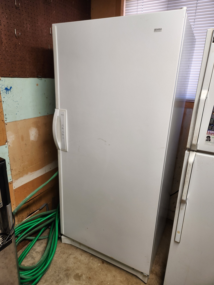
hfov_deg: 58.9
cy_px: 142
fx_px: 190
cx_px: 107
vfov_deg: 73.9
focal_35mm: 23
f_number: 1.8
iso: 64
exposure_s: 1/120
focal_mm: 5.4
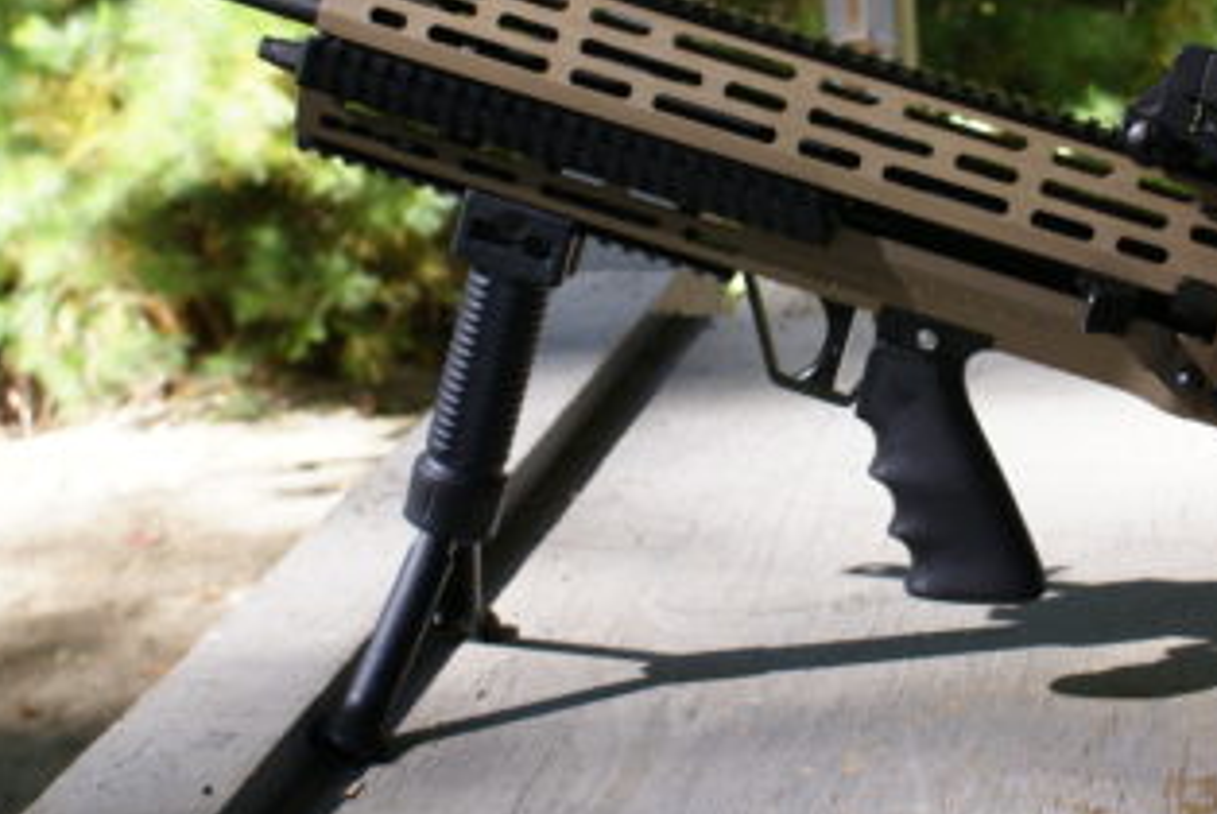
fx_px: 2910
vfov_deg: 15.8
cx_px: 826
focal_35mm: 86
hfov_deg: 23.5
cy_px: 182
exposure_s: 1/60
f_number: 5.6
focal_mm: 30
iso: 100
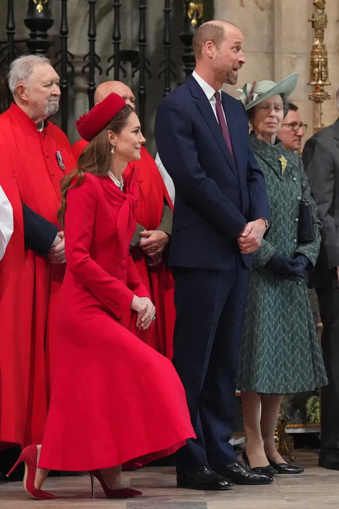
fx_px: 1411
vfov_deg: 20.4
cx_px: 170
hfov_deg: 13.7
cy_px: 254
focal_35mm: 100
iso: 6400
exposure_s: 1/400
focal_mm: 100
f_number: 2.8
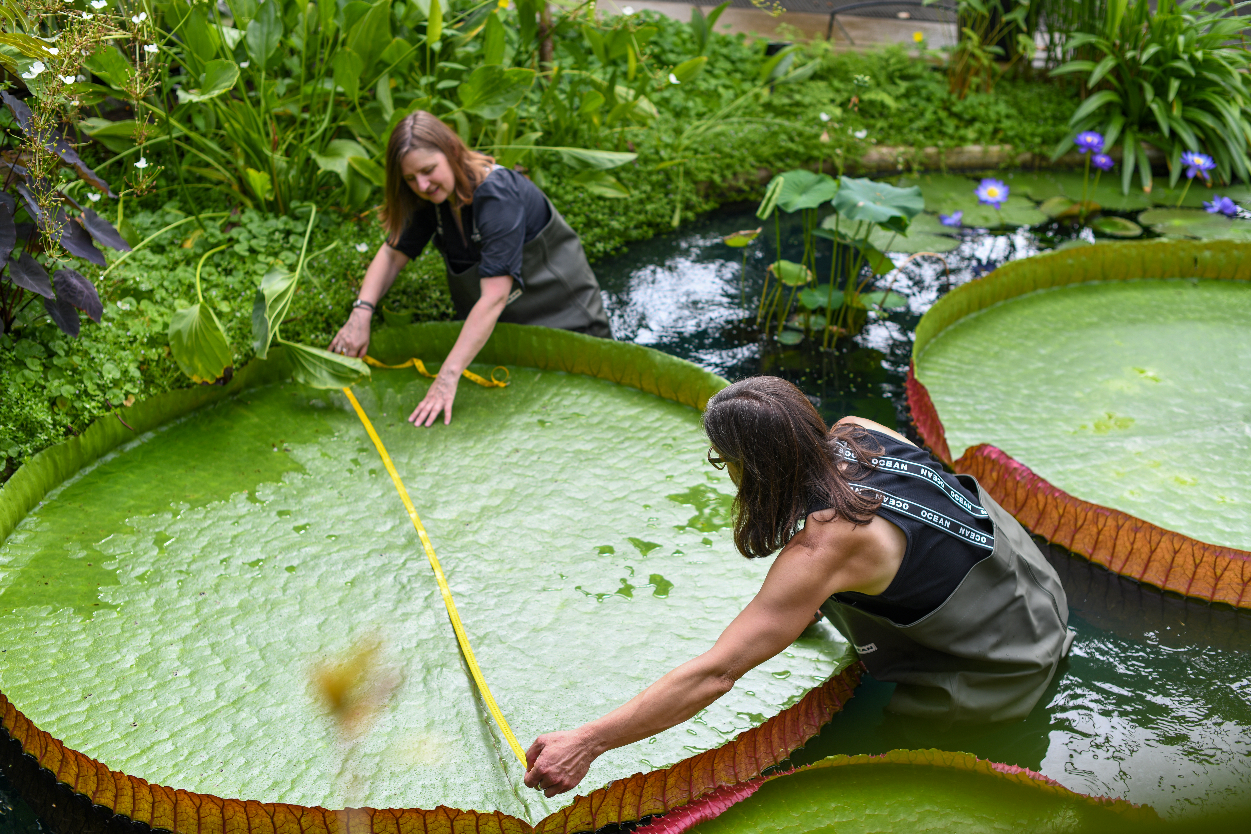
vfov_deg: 27.0
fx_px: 1737
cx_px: 626
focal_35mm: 50
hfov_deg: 39.6
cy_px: 417
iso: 100
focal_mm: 50
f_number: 2.8
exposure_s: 1/250
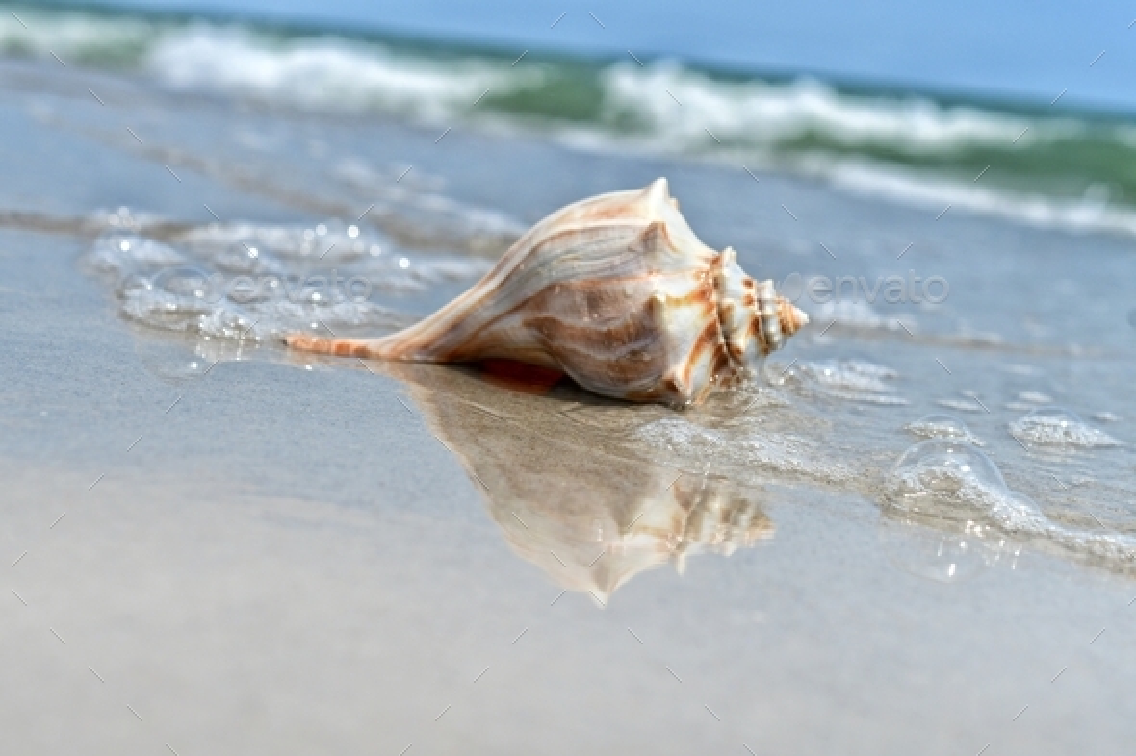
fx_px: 1893
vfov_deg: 22.6
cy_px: 378
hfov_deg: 33.4
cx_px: 568
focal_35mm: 60
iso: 125
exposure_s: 1/800
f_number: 8
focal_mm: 40
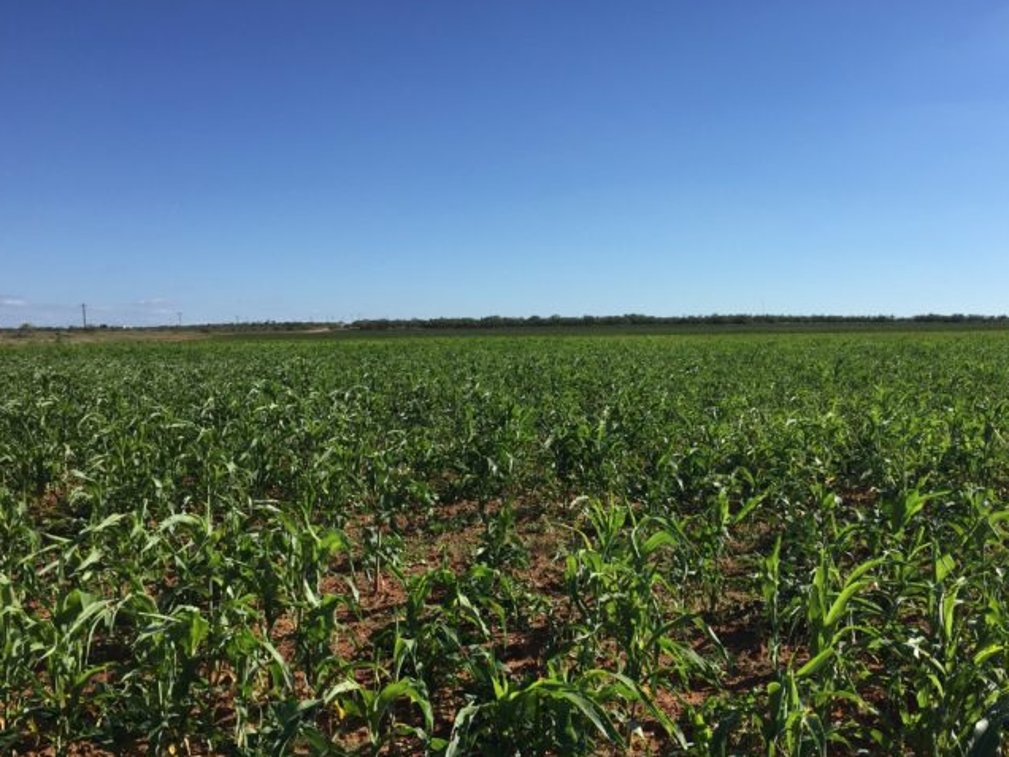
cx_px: 589
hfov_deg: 52.4
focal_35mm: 35
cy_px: 417
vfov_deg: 40.7
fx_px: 1020
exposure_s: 1/2083
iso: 32
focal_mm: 4.15
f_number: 2.2
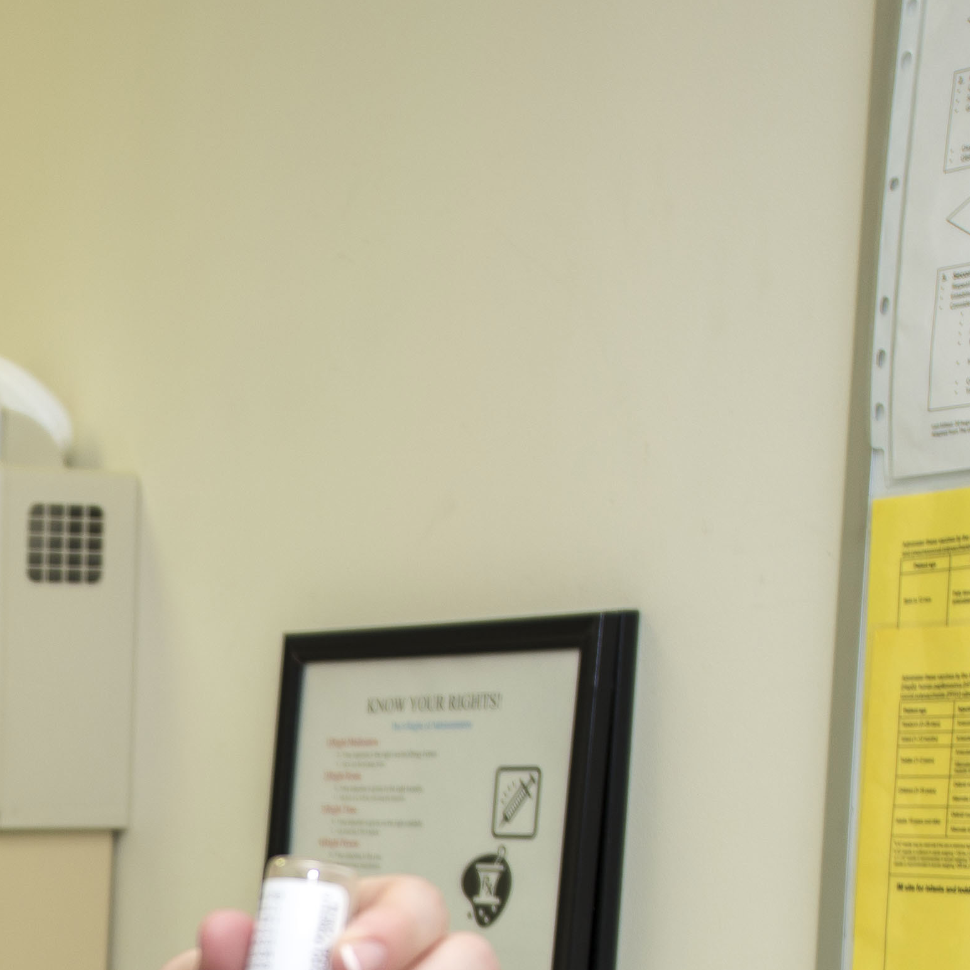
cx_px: -331
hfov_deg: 17.1
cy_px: 1304
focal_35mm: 95
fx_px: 3012
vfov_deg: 17.1
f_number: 3.5
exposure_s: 1/125
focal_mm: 24
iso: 100
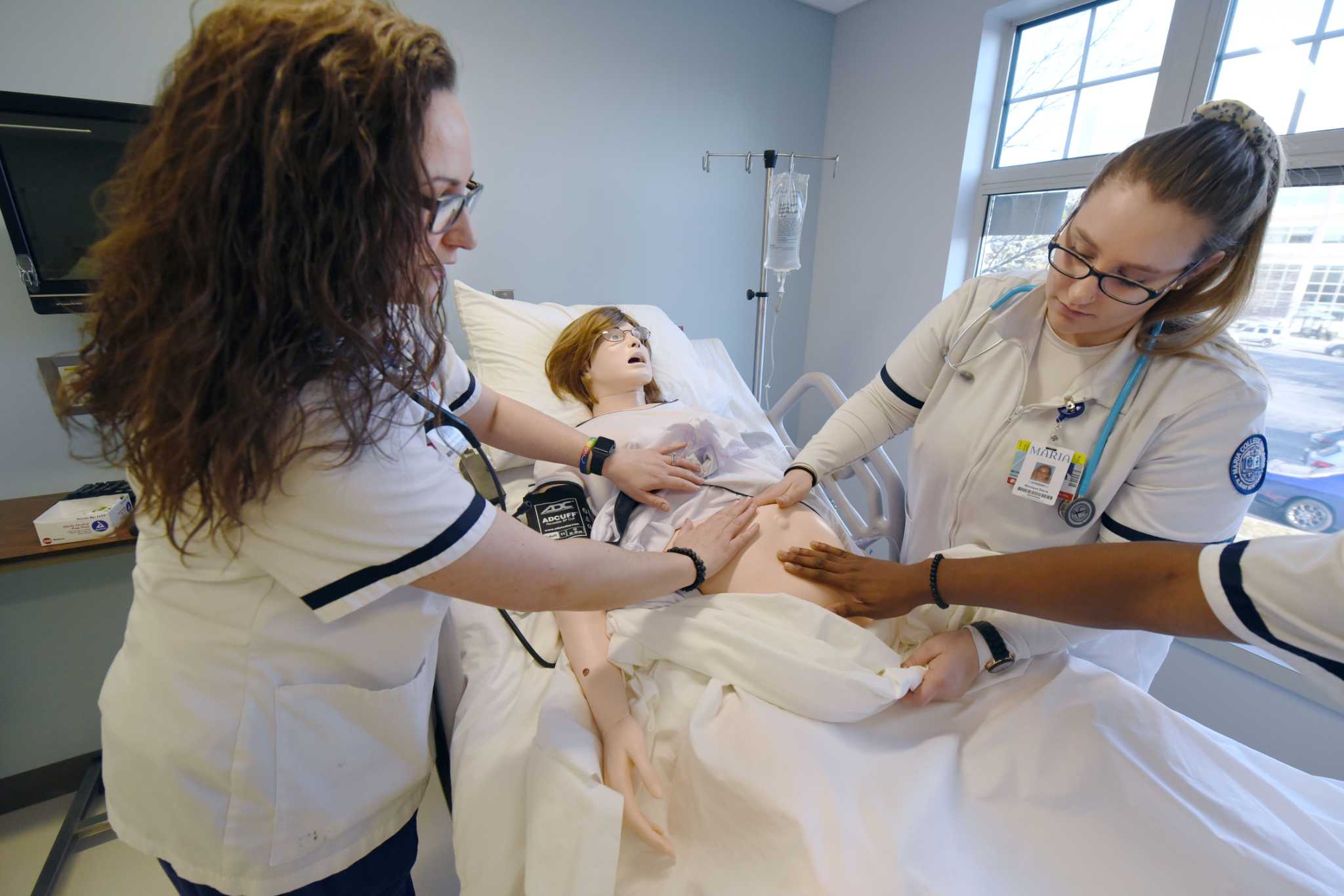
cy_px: 448
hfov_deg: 104.2
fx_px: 523
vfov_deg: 81.3
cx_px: 672
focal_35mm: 14
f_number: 5.6
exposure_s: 1/640
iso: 1600
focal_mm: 14
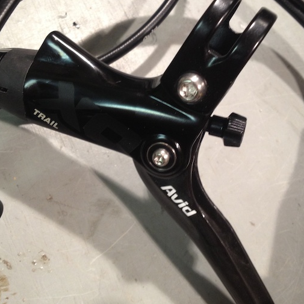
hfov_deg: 34.7
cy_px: 108
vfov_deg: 34.4
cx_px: 160
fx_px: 487
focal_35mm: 49
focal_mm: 4.28
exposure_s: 1/20
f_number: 2.4
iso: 100
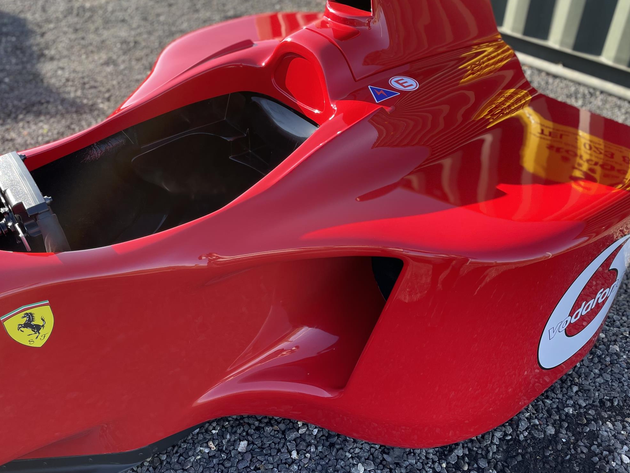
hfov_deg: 56.8
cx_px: 300
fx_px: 582
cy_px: 213
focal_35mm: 32
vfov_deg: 44.1
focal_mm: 4.2
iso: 32
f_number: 1.6
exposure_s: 1/341
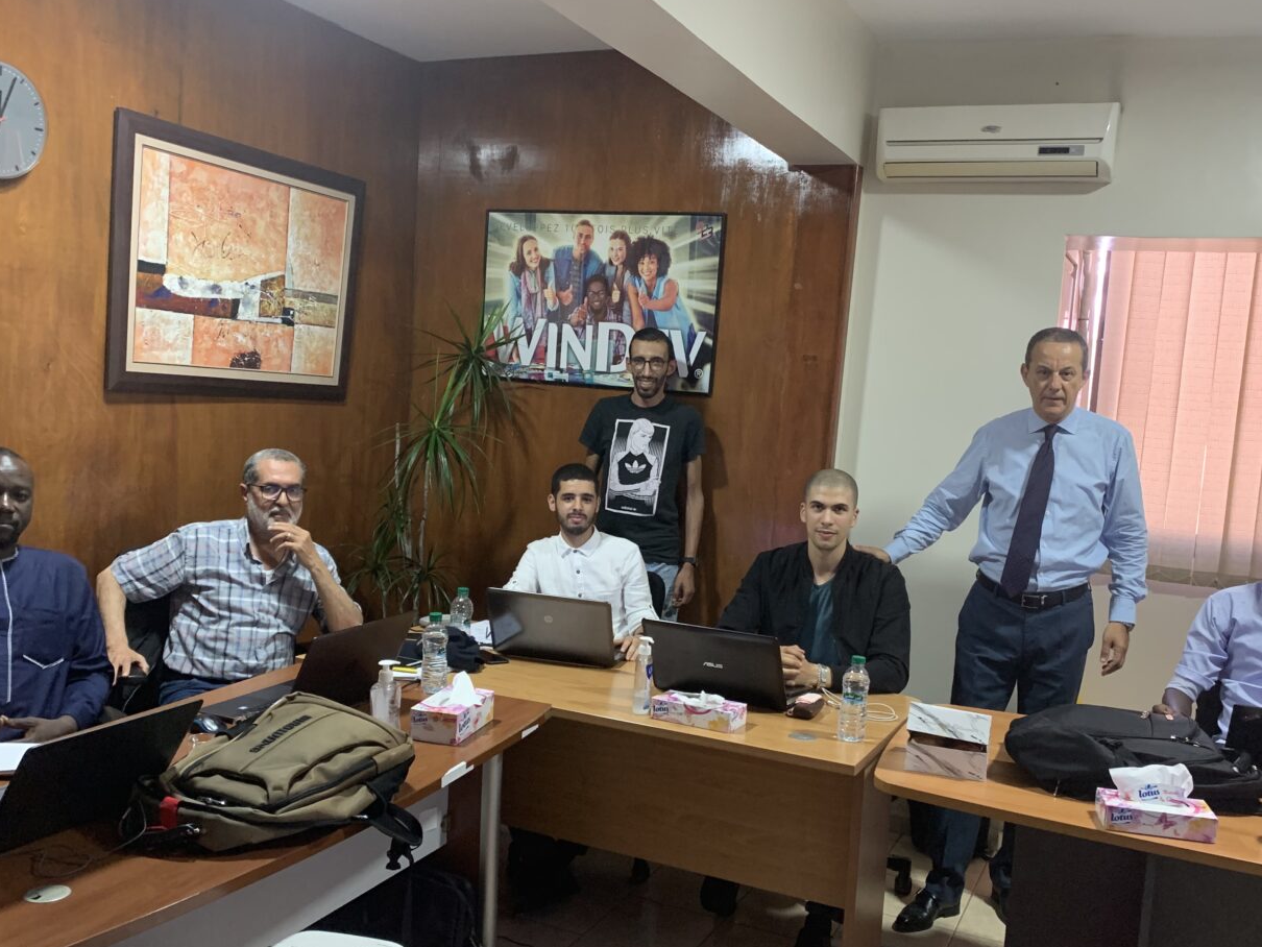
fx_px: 1203
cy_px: 504
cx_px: 645
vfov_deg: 42.9
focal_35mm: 33
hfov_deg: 55.3
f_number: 1.8
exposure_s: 1/50
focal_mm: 4.25
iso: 250
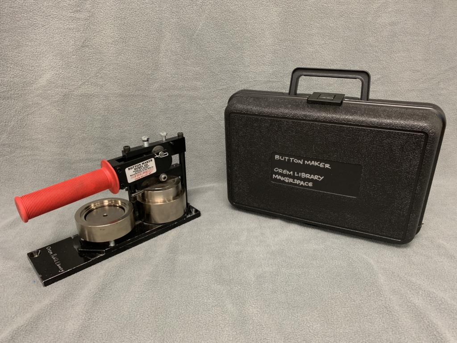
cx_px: 228
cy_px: 172
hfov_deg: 67.3
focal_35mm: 26
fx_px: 343
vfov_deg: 53.1
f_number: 1.8
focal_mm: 4.25
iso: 250
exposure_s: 1/57
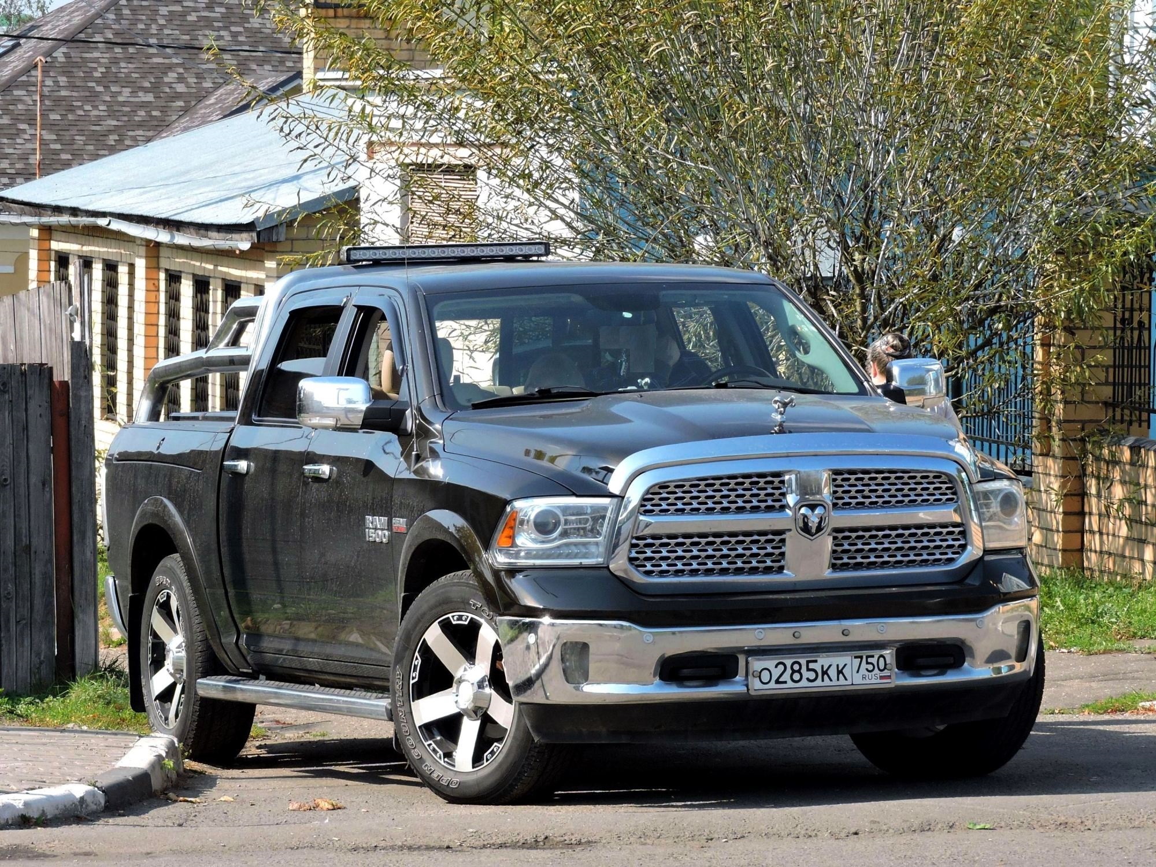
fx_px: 5677
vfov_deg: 8.7
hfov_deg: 11.6
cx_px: 578
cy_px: 434
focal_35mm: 170
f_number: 5.2
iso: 100
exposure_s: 1/250
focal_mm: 30.5
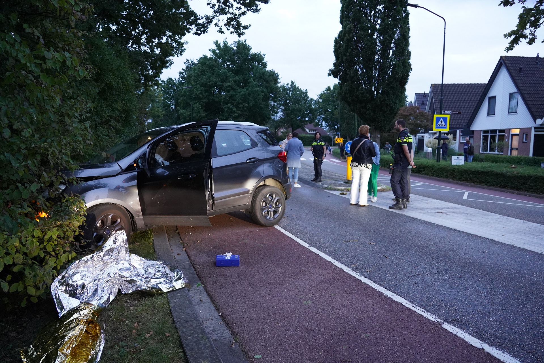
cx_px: 272
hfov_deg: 73.7
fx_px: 363
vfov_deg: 53.1
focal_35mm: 24
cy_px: 182
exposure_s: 1/160
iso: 5000
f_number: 4
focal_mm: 24
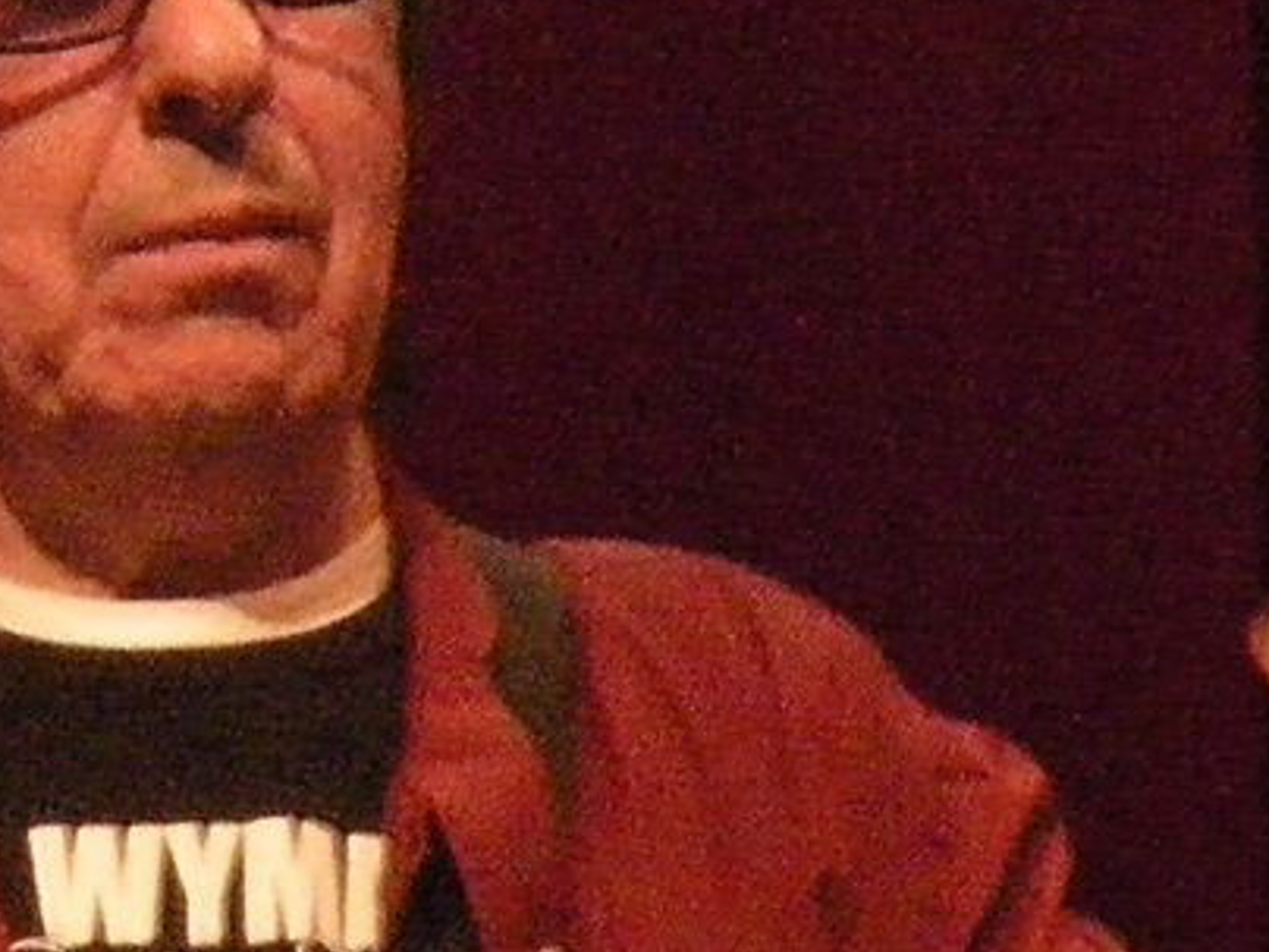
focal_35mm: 517
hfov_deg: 3.8
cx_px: 1234
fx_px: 18953
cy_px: 760
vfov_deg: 2.9
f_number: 5.6
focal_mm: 17
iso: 800
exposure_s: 1/13
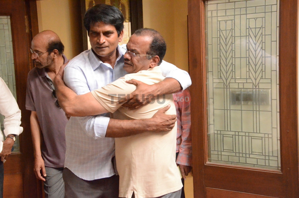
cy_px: 99
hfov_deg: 29.9
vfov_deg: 20.1
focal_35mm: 68
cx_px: 150
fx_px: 560
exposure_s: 1/100
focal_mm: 45
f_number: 9
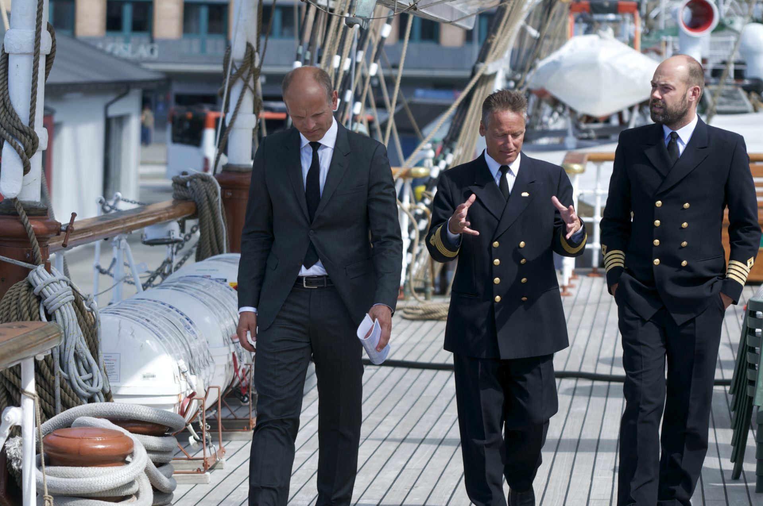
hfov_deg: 16.7
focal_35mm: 123
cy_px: 253
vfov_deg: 11.1
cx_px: 382
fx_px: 2604
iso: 250
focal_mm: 82
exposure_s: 1/2500
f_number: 2.8
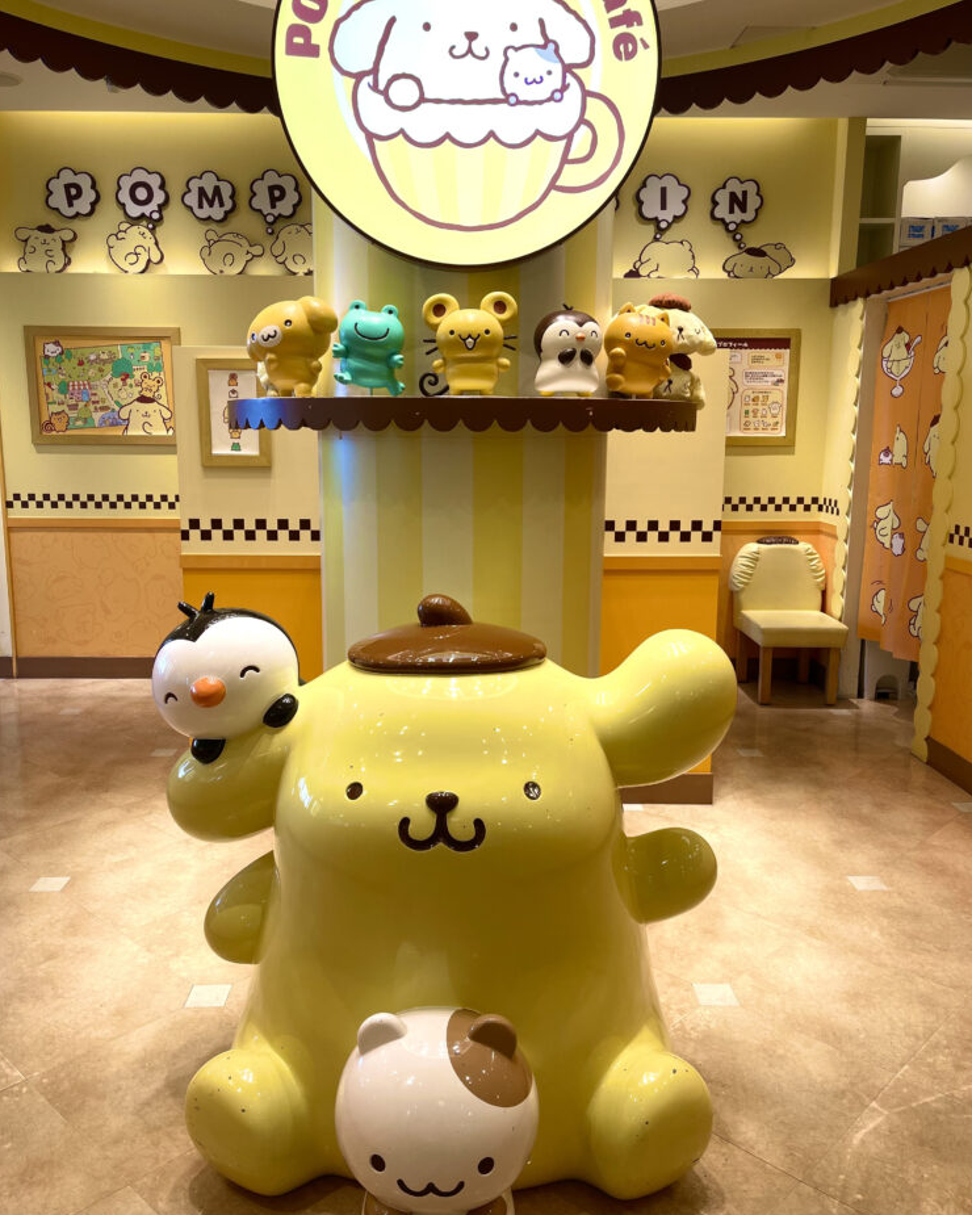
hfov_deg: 53.2
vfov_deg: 64.1
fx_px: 971
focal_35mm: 27
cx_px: 470
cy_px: 588
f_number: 1.6
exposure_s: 1/125
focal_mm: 5.1
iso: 32
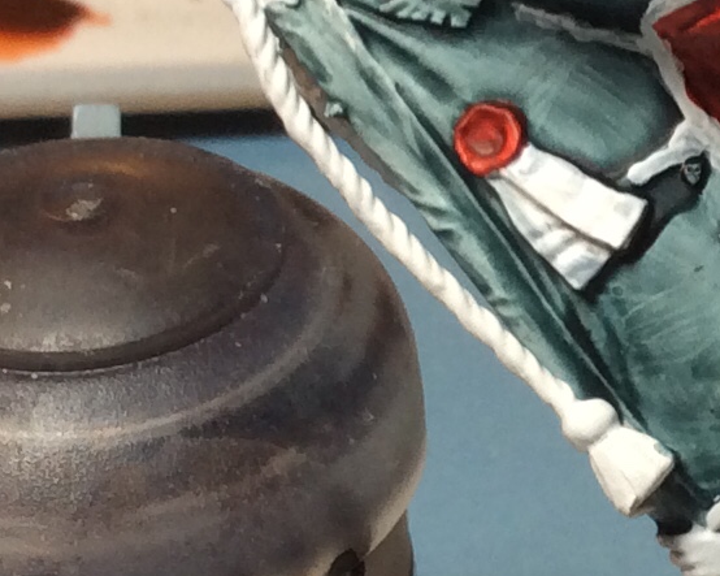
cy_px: 272
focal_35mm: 146
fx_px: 3111
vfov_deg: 10.6
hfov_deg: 12.9
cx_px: 842
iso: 40
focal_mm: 3.3
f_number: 2.4
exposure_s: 1/25
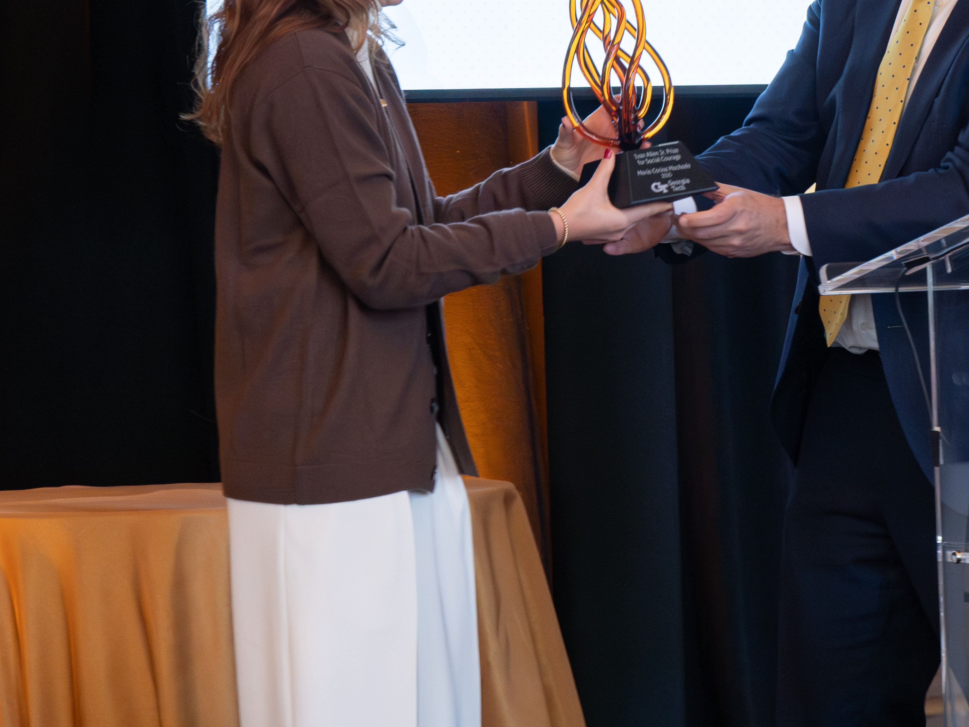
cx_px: 619
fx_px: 5571
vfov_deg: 7.5
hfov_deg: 9.9
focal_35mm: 199
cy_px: 128
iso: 2500
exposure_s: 1/100
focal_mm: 105
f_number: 6.3
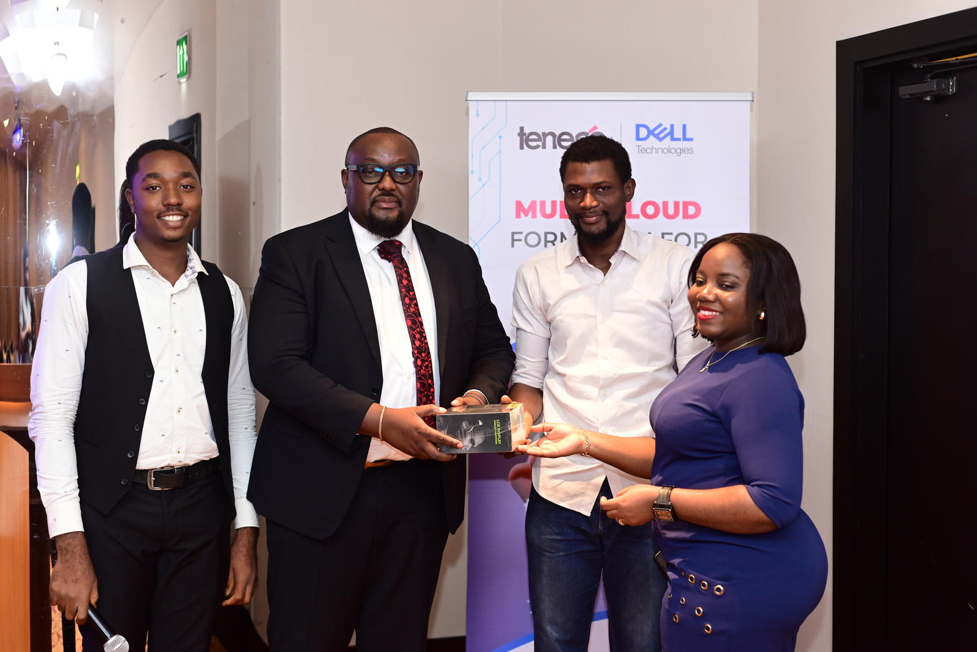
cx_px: 488
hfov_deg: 39.6
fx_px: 1357
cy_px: 326
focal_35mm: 50
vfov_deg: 27.0
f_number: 3.5
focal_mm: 50
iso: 1600
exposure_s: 1/160
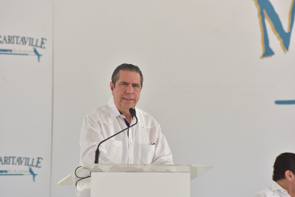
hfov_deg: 8.9
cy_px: 98
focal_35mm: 230
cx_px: 148
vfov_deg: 6.0
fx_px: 1885
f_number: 8
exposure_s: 1/640
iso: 800
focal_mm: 230
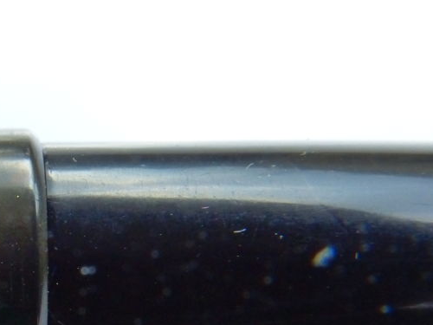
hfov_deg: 28.2
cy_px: 285
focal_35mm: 64
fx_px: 801
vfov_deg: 22.4
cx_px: -13
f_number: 8
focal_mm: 4.5
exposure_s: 1/60
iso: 400
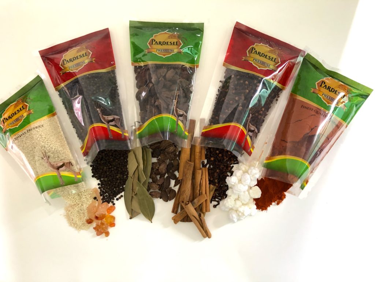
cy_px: 141
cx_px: 188
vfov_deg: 49.7
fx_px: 303
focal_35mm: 28
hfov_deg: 63.4
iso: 50
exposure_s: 1/15
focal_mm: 3.99
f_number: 1.8
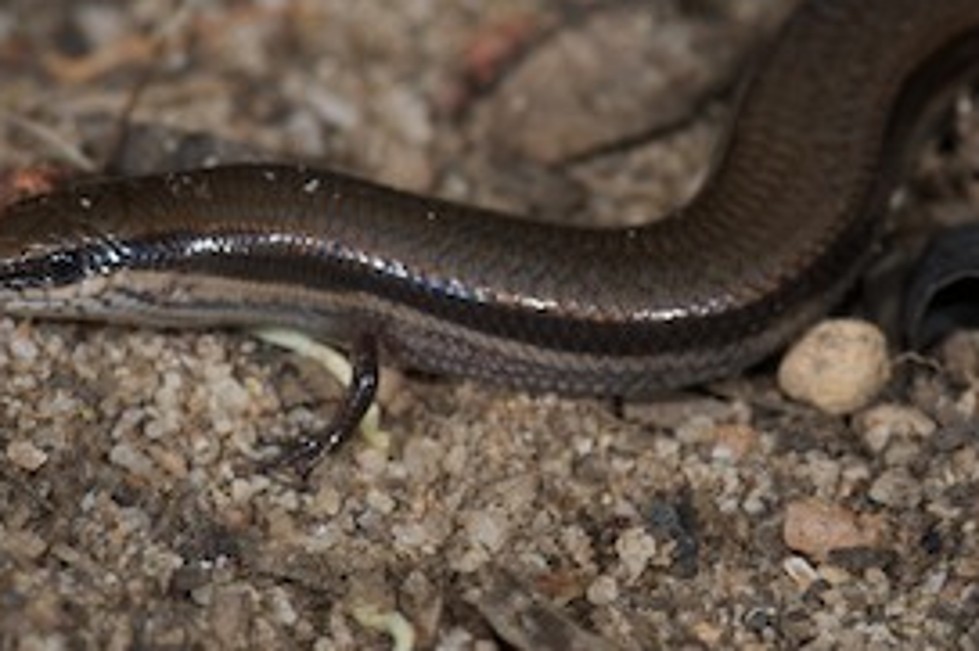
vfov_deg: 4.7
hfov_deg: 7.1
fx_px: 7879
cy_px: 394
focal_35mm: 290
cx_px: 745
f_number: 14
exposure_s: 1/80
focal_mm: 105
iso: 100
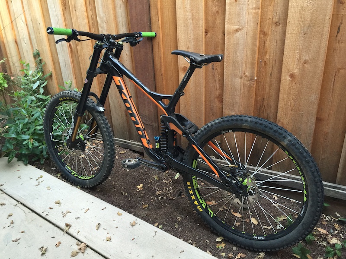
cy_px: 130
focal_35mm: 29
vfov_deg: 48.2
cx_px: 173
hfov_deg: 61.7
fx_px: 290
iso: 40
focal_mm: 4.15
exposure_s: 1/30
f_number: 2.2
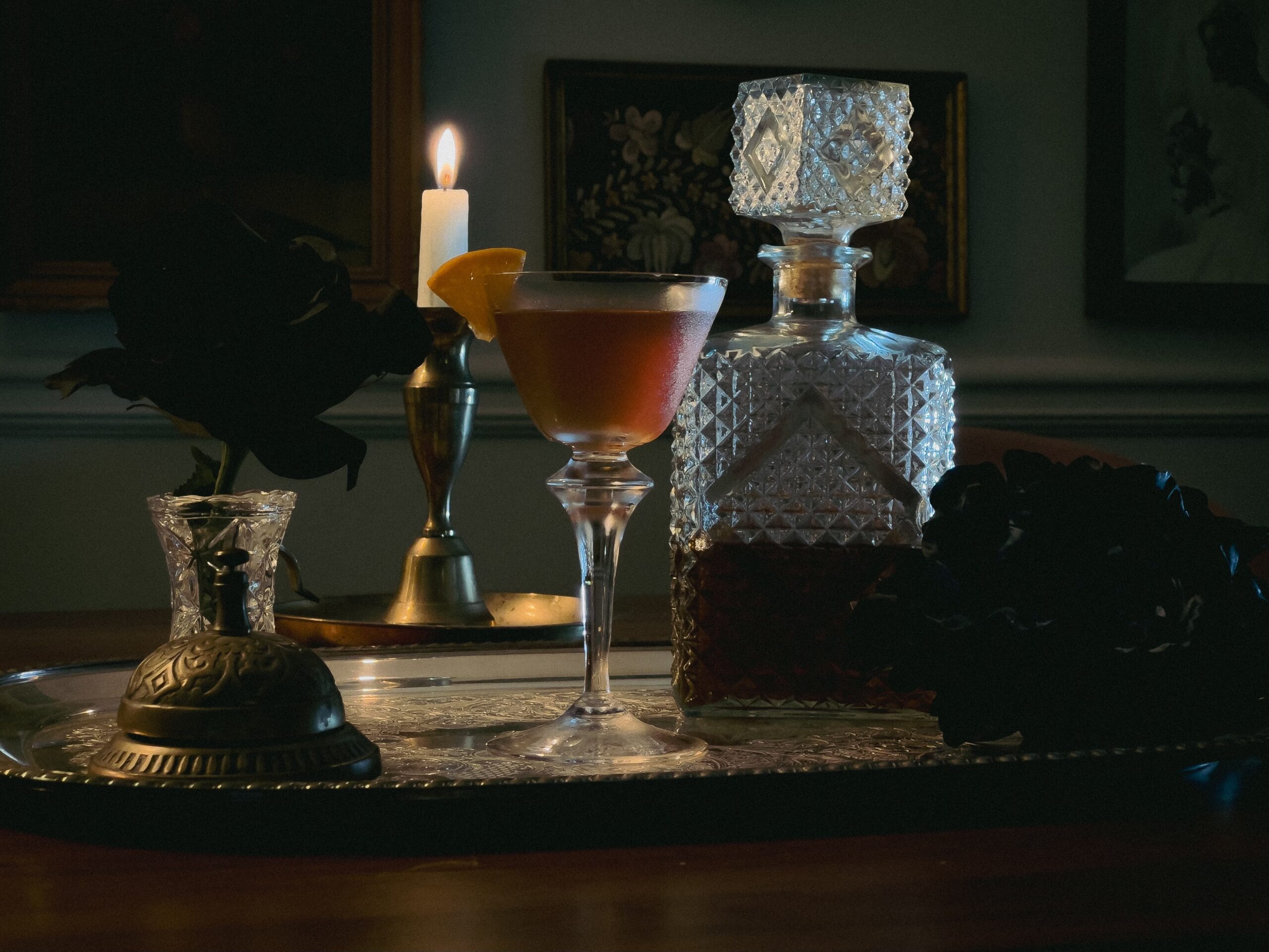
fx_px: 2346
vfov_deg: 22.9
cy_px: 476
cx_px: 634
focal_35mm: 64
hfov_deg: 30.3
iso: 200
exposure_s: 1/60
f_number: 2.2
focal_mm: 7.5
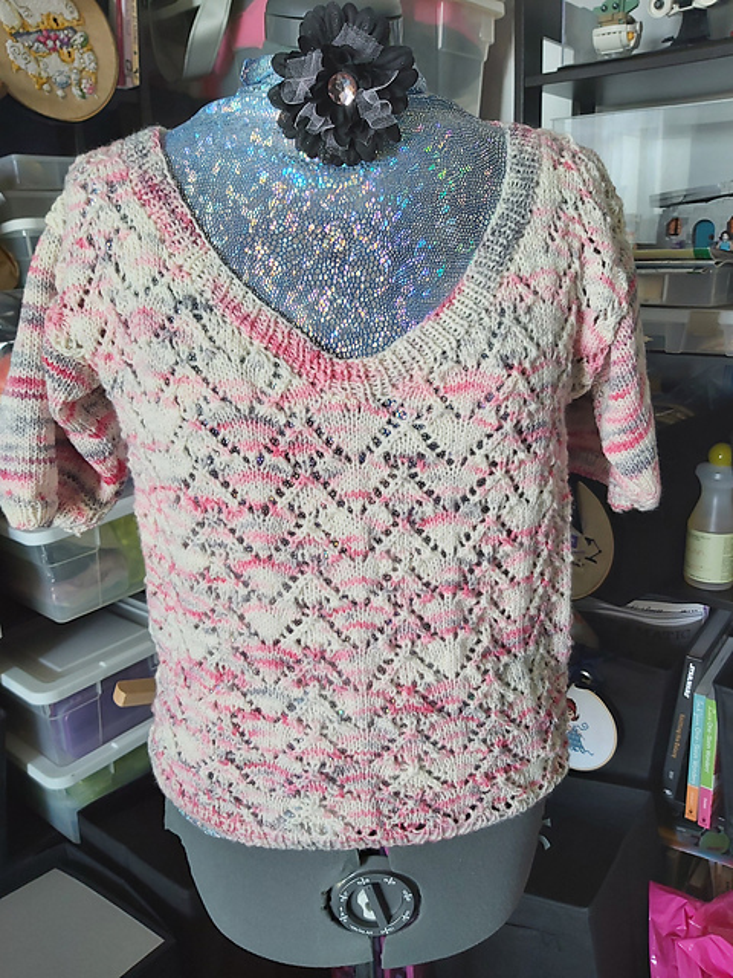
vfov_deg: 67.3
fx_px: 734
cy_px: 489
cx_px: 366
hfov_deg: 53.1
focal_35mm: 26
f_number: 1.7
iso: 80
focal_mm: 3.92
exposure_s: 1/60
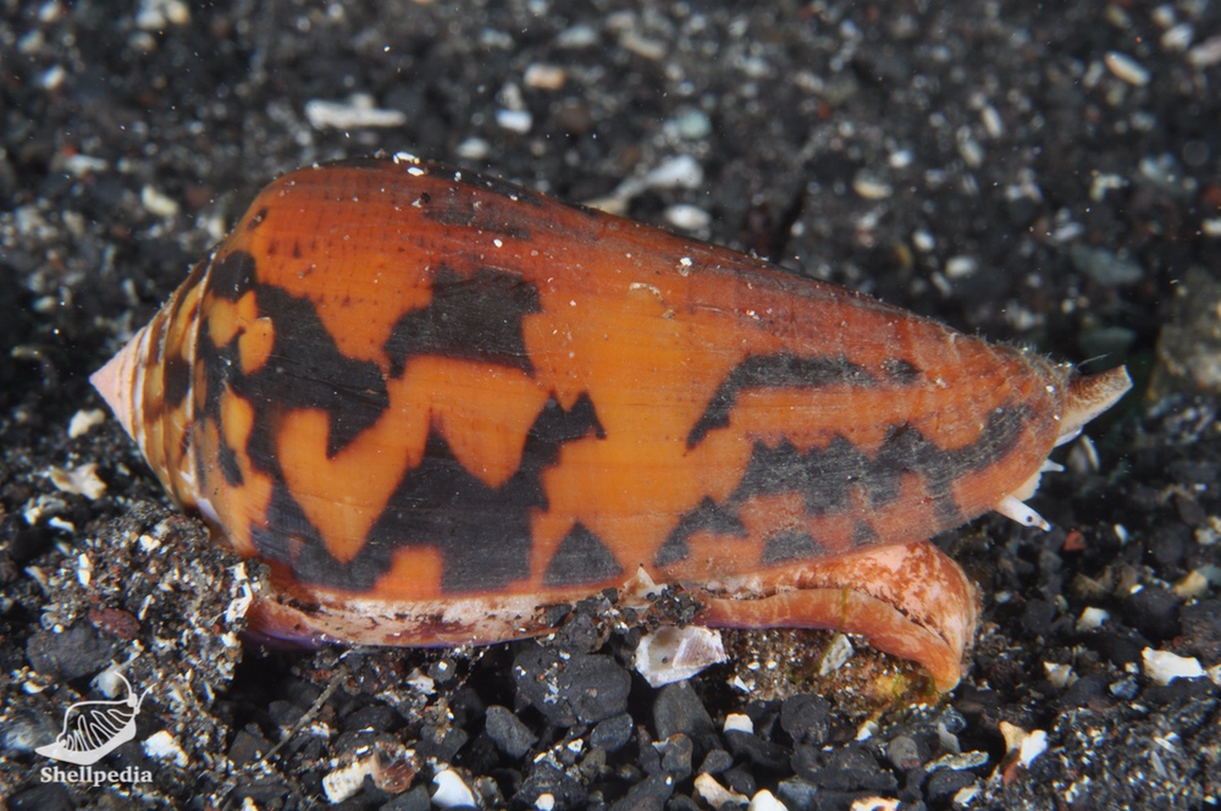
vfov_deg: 15.1
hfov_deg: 22.6
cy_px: 406
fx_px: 3049
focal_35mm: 90
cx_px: 610
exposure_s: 1/60
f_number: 25
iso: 200
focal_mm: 60
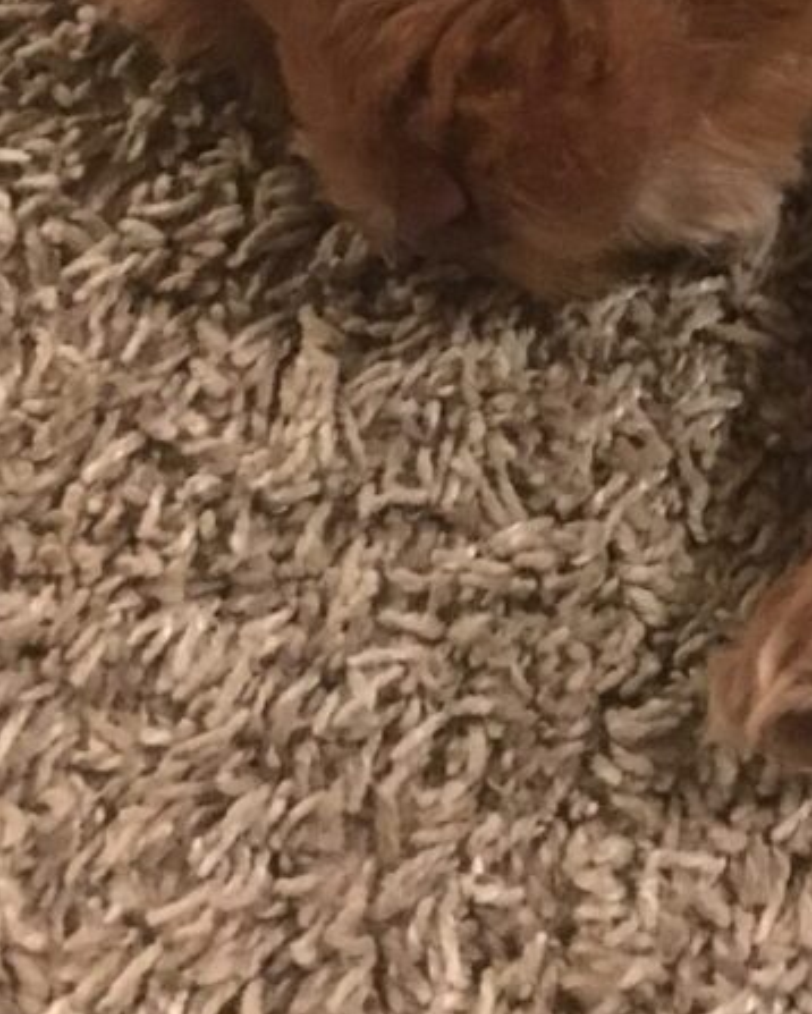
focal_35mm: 76
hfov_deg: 19.3
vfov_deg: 24.0
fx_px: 2281
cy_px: 5
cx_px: 894
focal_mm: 4.15
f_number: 2.2
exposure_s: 1/15
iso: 1000
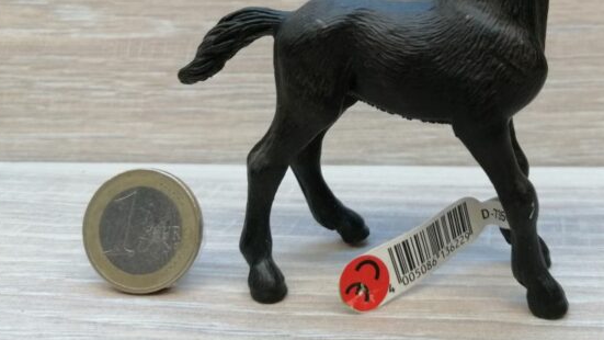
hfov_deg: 48.8
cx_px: 387
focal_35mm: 41
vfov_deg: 28.4
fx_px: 657
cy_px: 68
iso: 50
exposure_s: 1/90
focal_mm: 3.95
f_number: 1.8
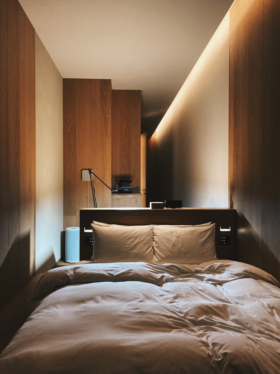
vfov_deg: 63.4
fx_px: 302
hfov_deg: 49.7
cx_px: 140
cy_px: 187
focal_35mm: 28
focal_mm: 3.99
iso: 400
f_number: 1.8
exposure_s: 1/31
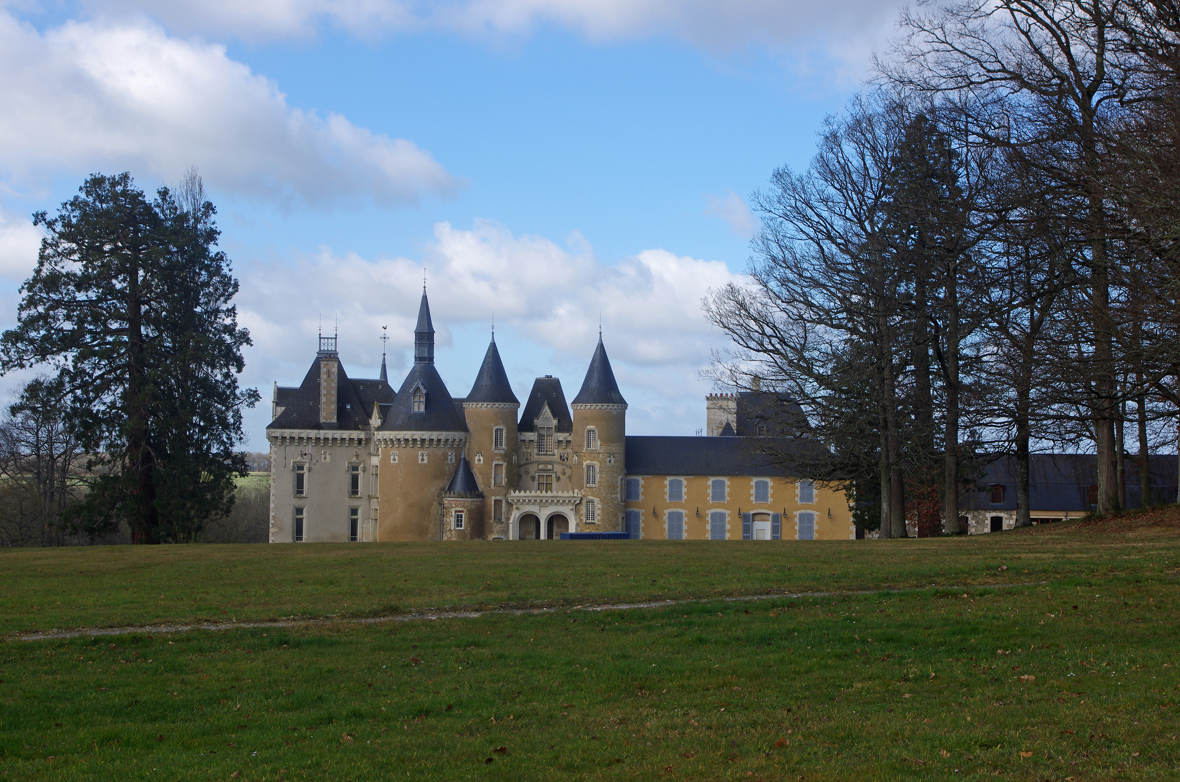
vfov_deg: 23.7
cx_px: 590
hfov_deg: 35.1
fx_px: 1864
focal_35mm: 57
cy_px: 391
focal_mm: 37.5
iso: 100
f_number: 10
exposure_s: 1/125
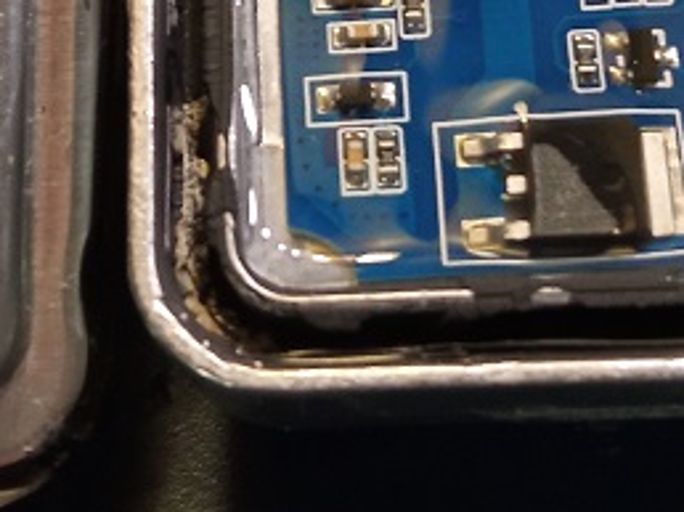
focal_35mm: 109
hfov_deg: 18.1
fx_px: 2152
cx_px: 292
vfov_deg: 12.8
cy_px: -265
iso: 953
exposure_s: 1/20
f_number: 2.2
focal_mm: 3.79
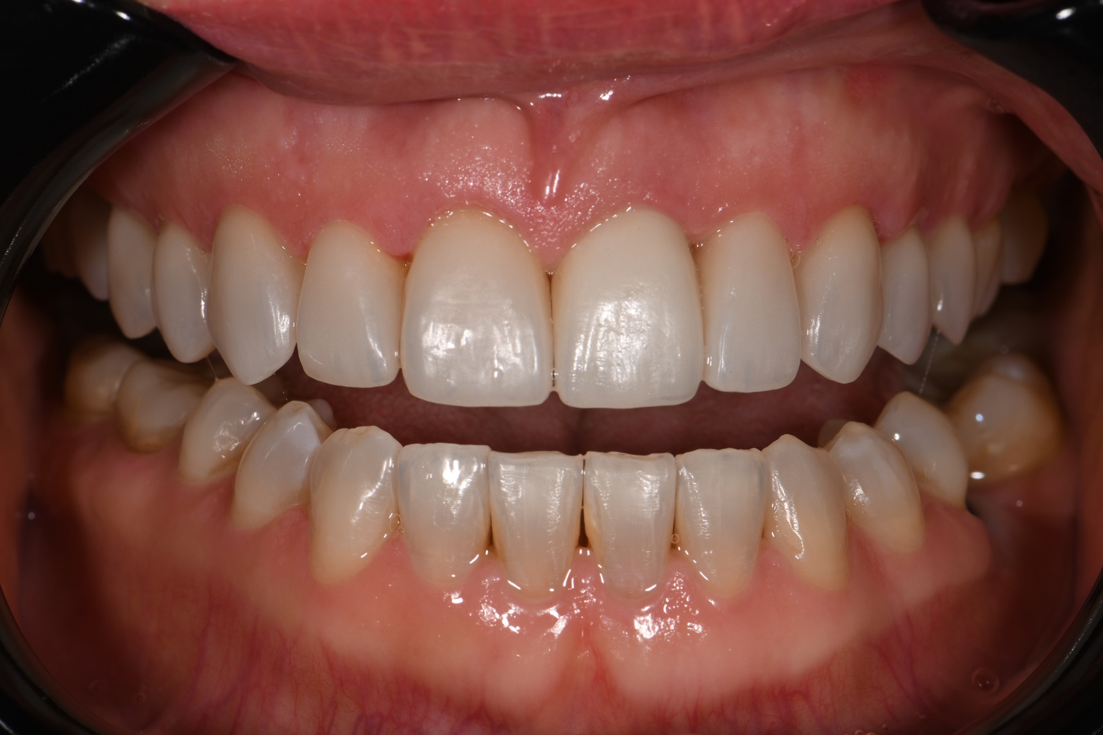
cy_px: 368
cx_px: 552
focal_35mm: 126
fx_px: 3860
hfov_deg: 16.3
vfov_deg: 10.9
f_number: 32
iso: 200
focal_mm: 105
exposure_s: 1/200
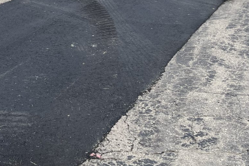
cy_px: 46
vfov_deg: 18.8
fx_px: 498
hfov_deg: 27.6
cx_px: 55
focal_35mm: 72
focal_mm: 5.7
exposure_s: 1/3571
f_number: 1.5
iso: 50
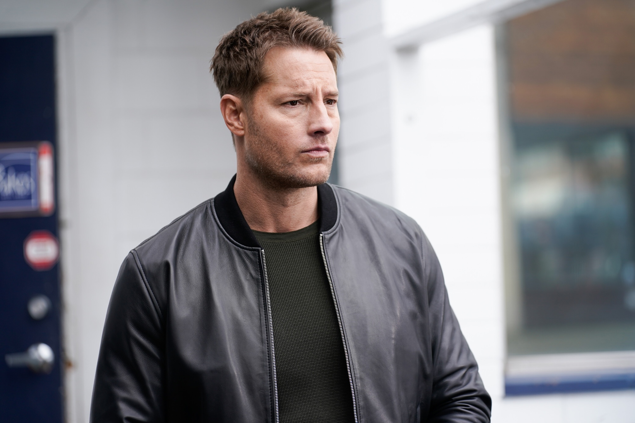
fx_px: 1887
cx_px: 318
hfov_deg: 19.1
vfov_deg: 12.8
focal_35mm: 107
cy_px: 212
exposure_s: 1/250
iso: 160
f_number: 2.8
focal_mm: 107
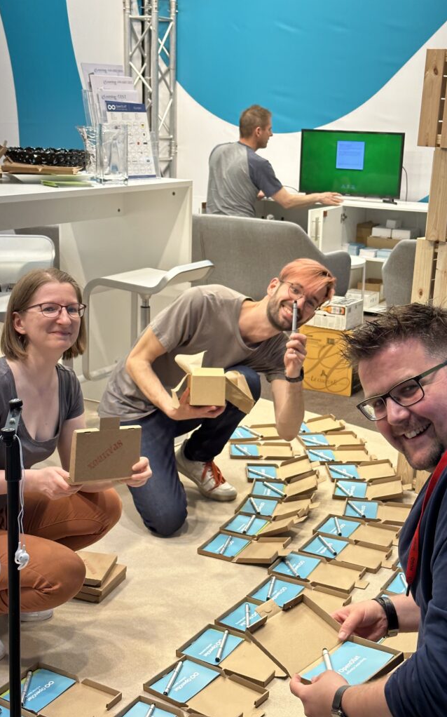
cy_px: 358
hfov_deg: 25.3
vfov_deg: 39.6
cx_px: 245
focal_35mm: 51
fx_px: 995
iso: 80
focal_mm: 6.86
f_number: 1.78
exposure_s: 1/100
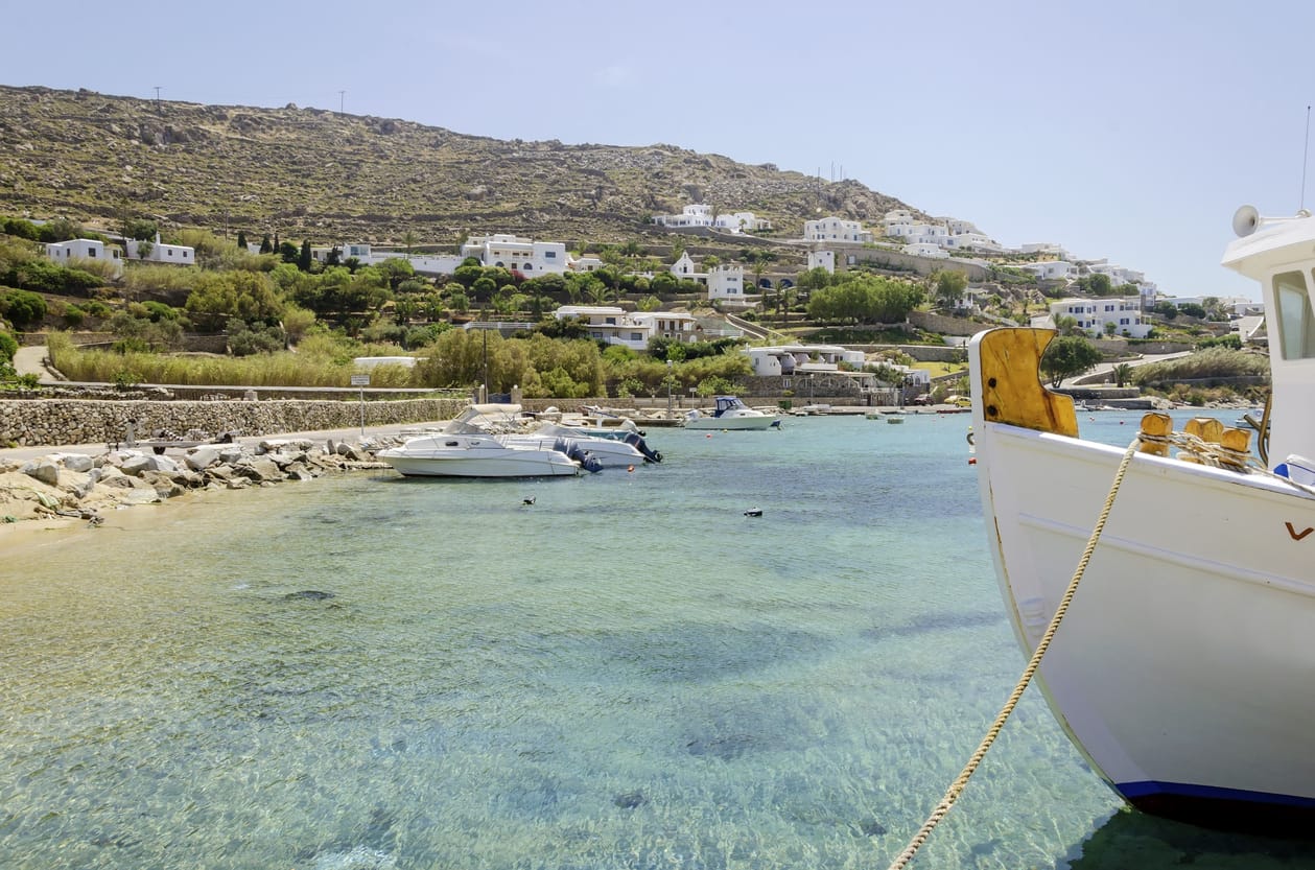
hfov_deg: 67.5
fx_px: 984
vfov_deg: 47.7
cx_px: 658
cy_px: 435
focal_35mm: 27
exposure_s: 1/400
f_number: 14
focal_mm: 18
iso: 400
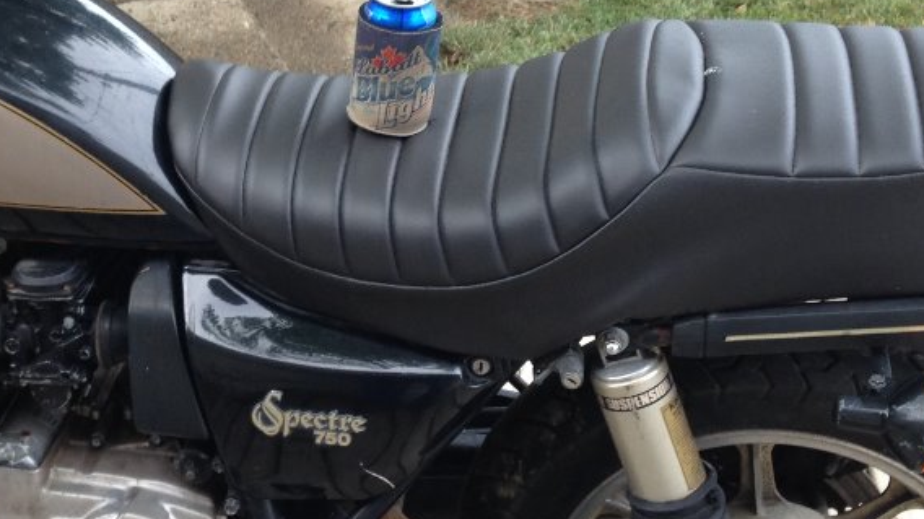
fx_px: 1861
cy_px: 216
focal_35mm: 76
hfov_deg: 27.4
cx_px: 202
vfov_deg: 15.9
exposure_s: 1/154
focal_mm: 4.12
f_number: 2.4
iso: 50
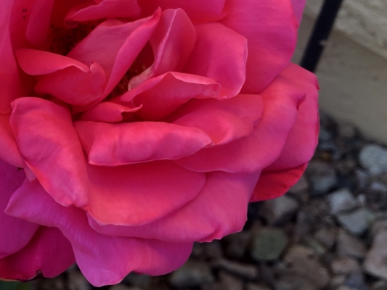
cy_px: 94
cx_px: 106
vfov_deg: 23.2
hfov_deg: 30.3
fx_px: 704
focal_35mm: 63
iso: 40
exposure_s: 1/120
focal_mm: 3.99
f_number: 1.8
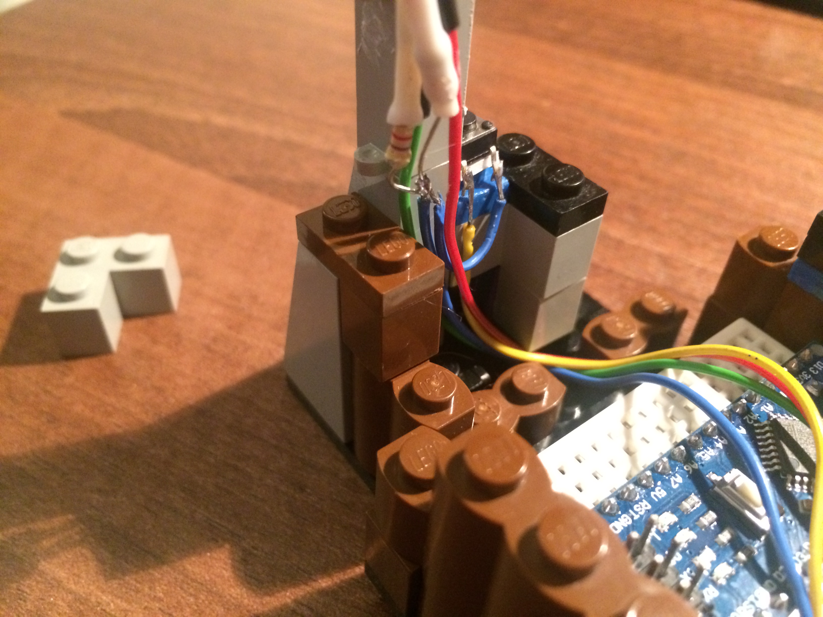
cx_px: 412
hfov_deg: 61.7
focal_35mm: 29
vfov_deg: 48.2
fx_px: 689
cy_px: 308
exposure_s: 1/17
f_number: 2.2
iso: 500
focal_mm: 4.15
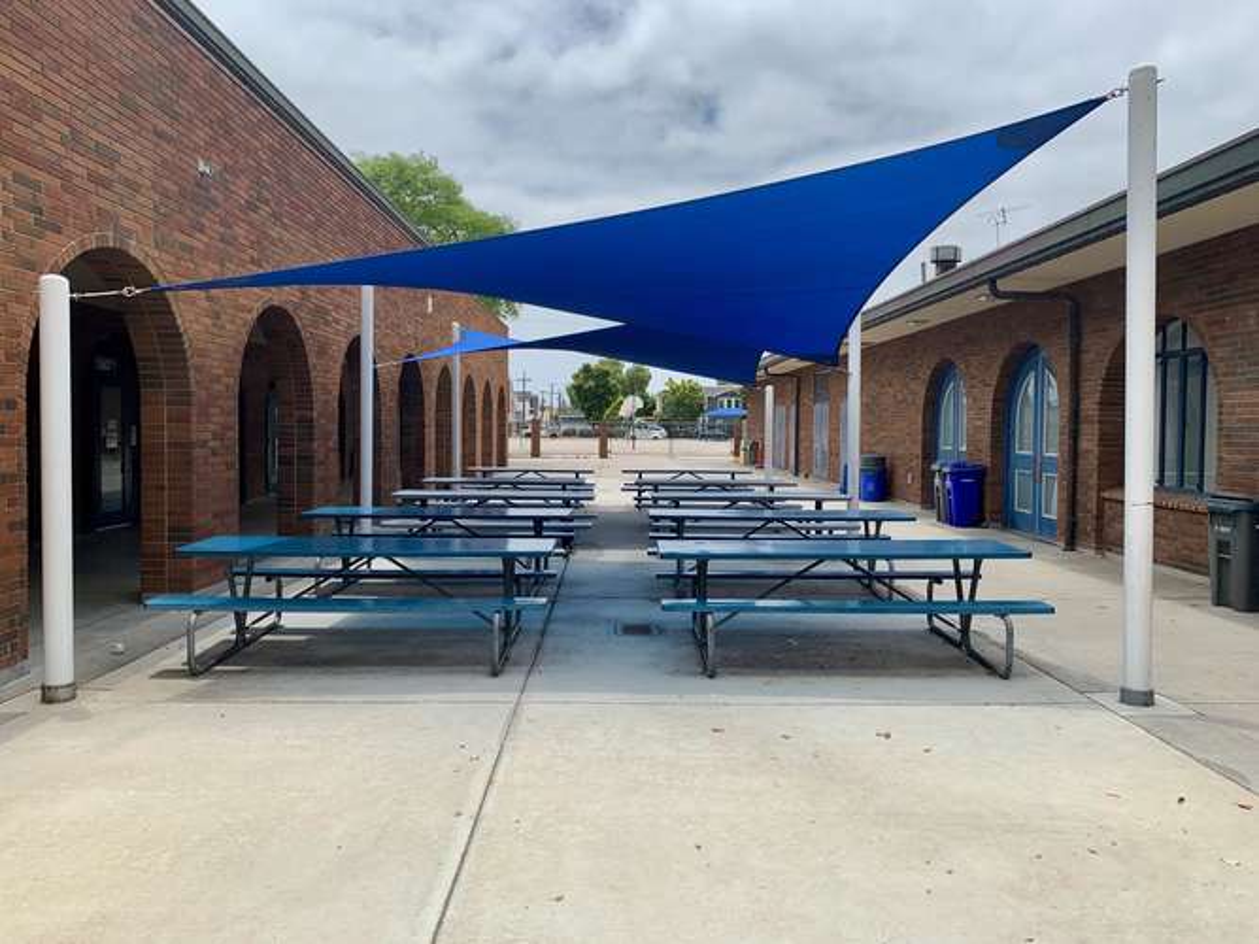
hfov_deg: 67.3
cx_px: 630
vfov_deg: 53.0
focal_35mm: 26
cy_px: 472
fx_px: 945
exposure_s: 1/3185
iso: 25
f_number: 1.8
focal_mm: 4.25
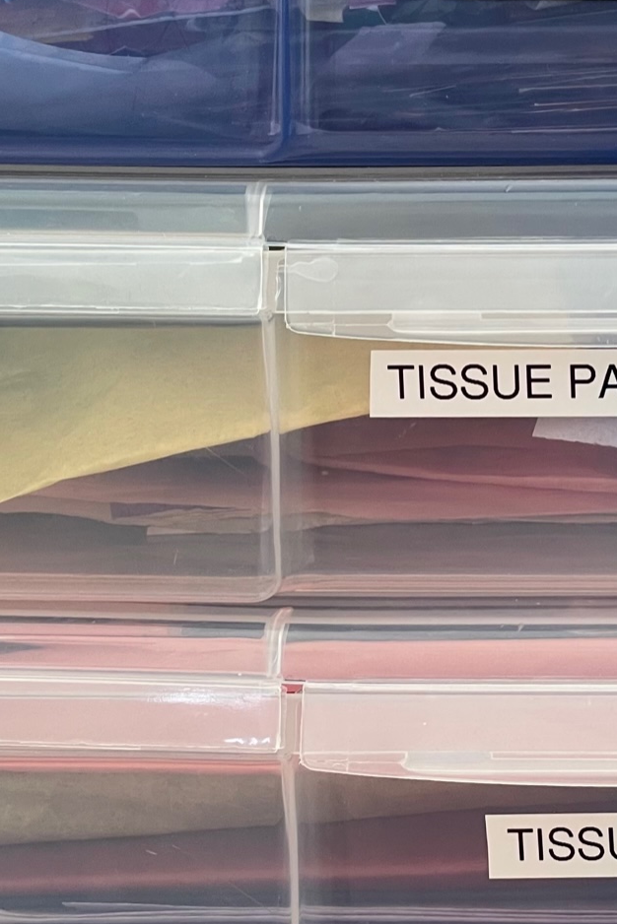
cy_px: 395
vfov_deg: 19.1
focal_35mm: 107
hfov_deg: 12.5
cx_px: 725
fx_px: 2749
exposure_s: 1/99
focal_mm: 6
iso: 64
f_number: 2
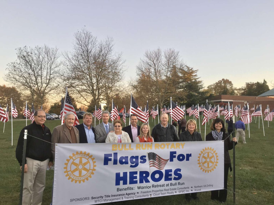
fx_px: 230
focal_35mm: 29
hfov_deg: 61.7
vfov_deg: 48.2
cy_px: 102
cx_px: 137
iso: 32
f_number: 2.2
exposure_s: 1/120
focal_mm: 4.15
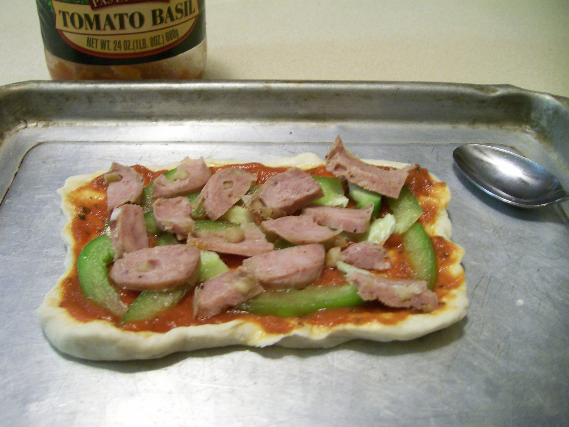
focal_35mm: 36
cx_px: 284
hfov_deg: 51.4
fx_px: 592
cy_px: 214
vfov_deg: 39.7
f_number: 2.7
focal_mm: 6
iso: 160
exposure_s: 1/9.29
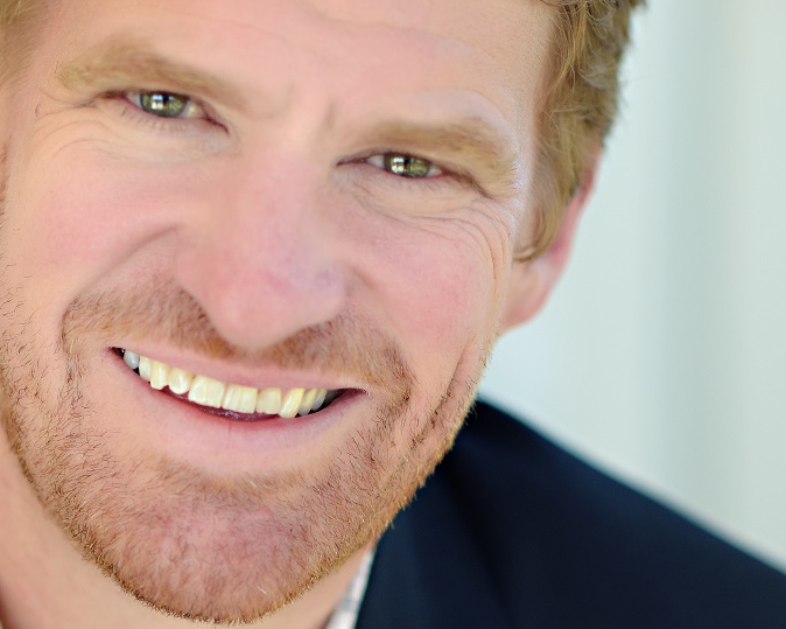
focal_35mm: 218
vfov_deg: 7.1
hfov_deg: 8.9
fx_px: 5071
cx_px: 254
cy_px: 554
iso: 400
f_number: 2
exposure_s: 1/1600
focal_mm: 85
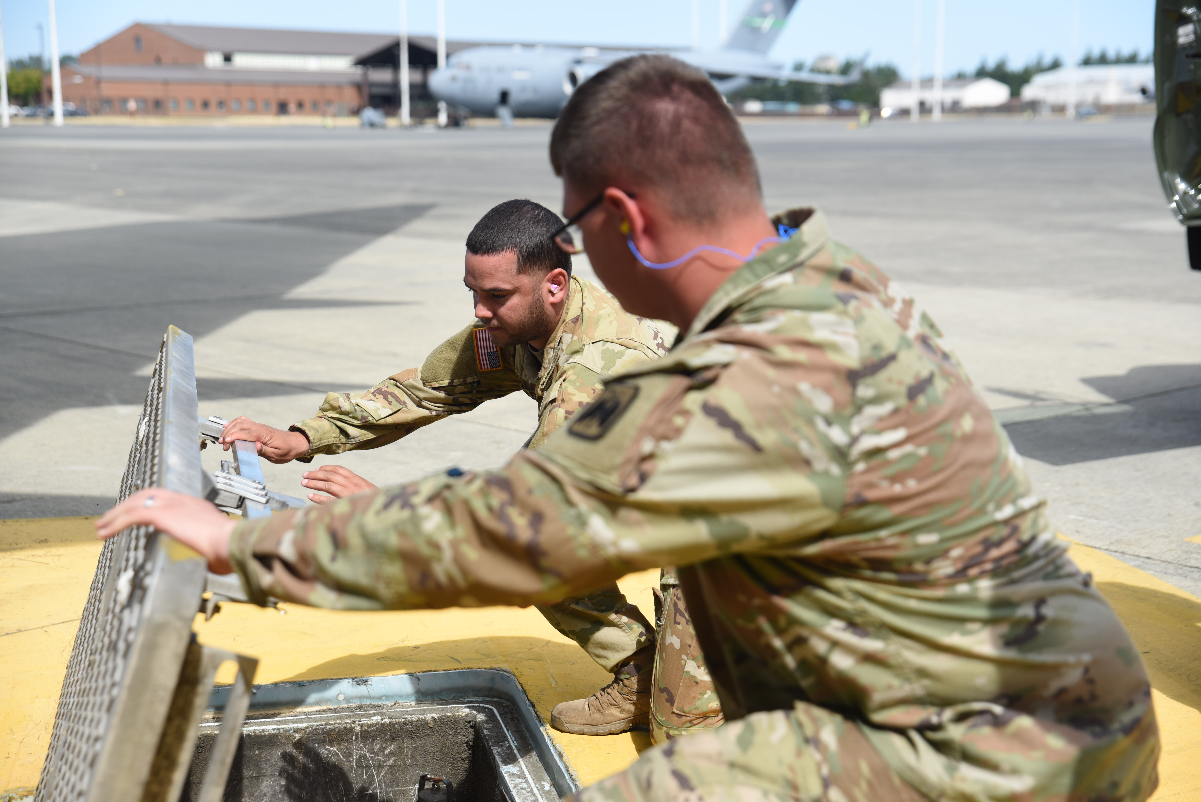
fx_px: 1835
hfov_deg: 36.2
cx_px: 600
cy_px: 401
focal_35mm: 55
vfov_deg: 24.6
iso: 320
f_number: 3.2
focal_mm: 55
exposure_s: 1/2000
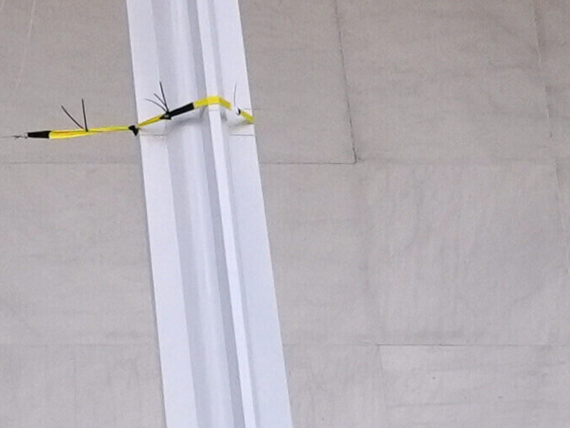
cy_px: 1043
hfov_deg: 6.8
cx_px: -1364
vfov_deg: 5.6
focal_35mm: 254
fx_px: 4184
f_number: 6.3
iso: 1000
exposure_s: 1/1250
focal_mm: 30
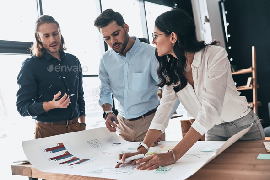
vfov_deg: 43.7
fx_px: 225
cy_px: 90
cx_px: 135
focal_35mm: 30
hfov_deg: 61.9
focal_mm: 30
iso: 500
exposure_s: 1/160
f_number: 3.2
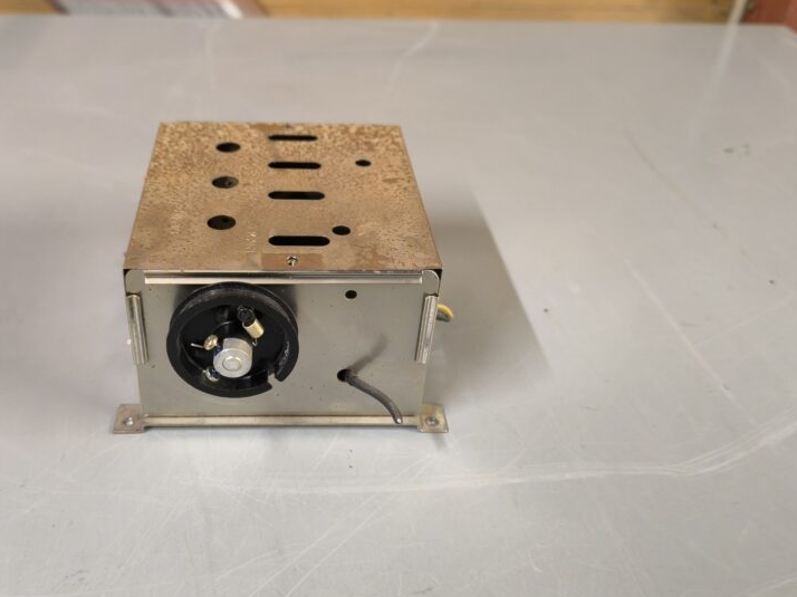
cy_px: 316
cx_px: 310
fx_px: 760
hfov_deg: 54.9
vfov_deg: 42.9
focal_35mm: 33
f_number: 1.65
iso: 1600
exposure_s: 1/25
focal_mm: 6.14
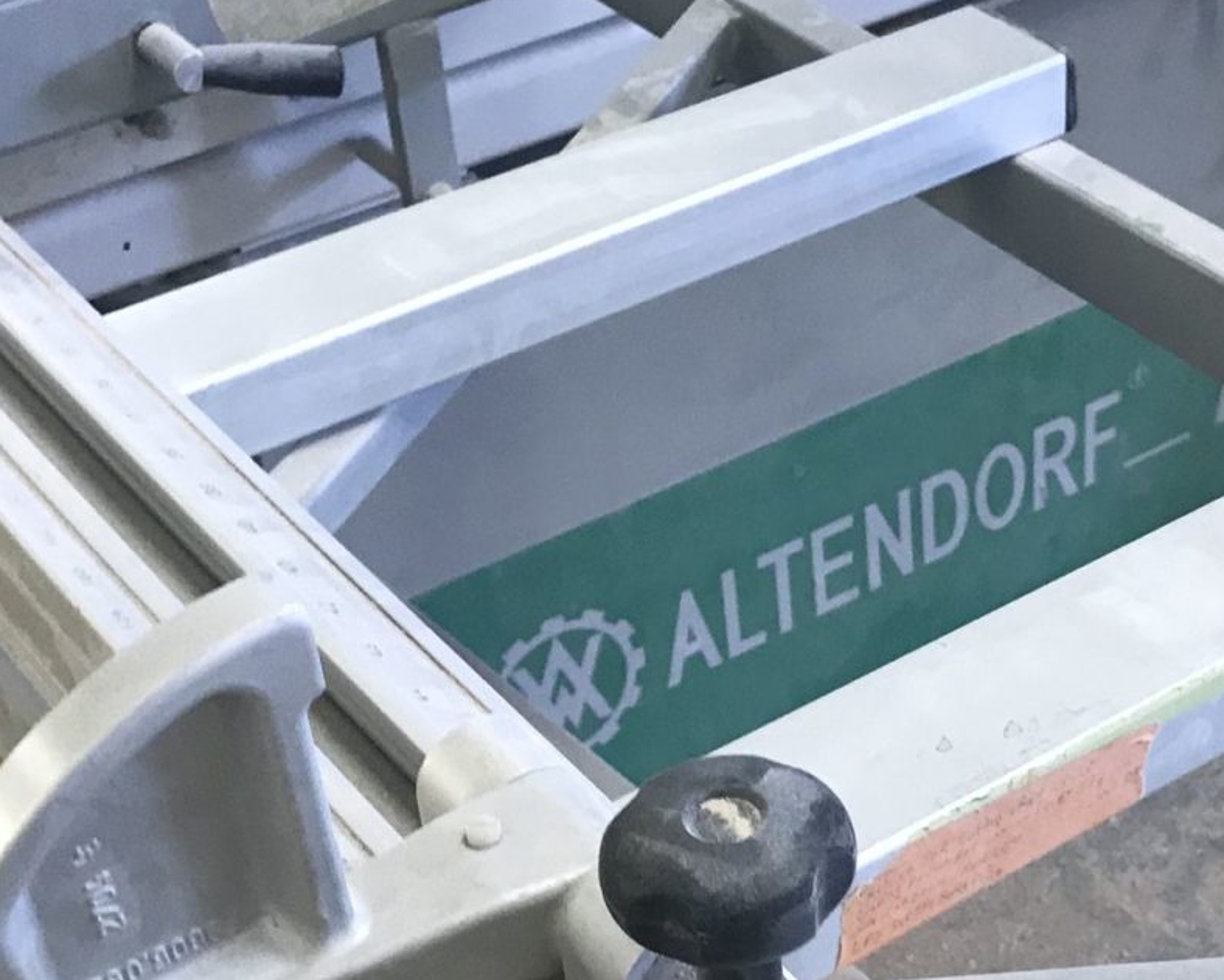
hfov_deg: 26.4
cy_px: 688
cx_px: 916
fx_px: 2573
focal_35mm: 71
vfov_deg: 21.4
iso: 25
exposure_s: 1/30
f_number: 1.8
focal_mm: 3.99
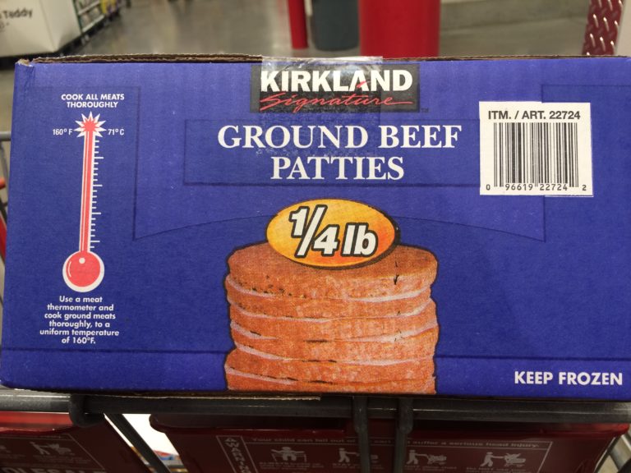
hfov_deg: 61.7
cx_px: 316
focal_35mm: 29
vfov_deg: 48.2
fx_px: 529
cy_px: 236
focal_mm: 4.15
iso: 50
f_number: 2.2
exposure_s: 1/30
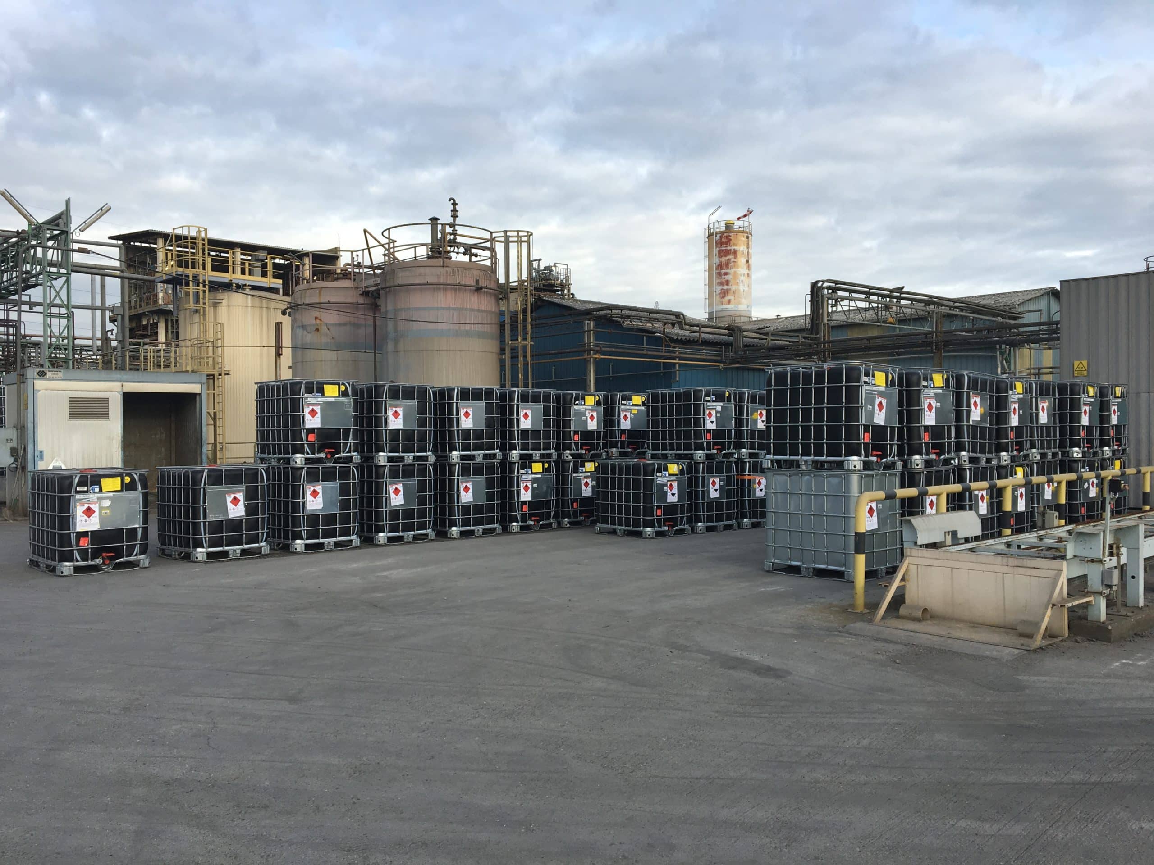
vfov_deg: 48.2
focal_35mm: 29
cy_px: 432
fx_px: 967
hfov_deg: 61.7
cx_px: 577
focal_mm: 4.15
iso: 25
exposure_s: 1/509
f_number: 2.2
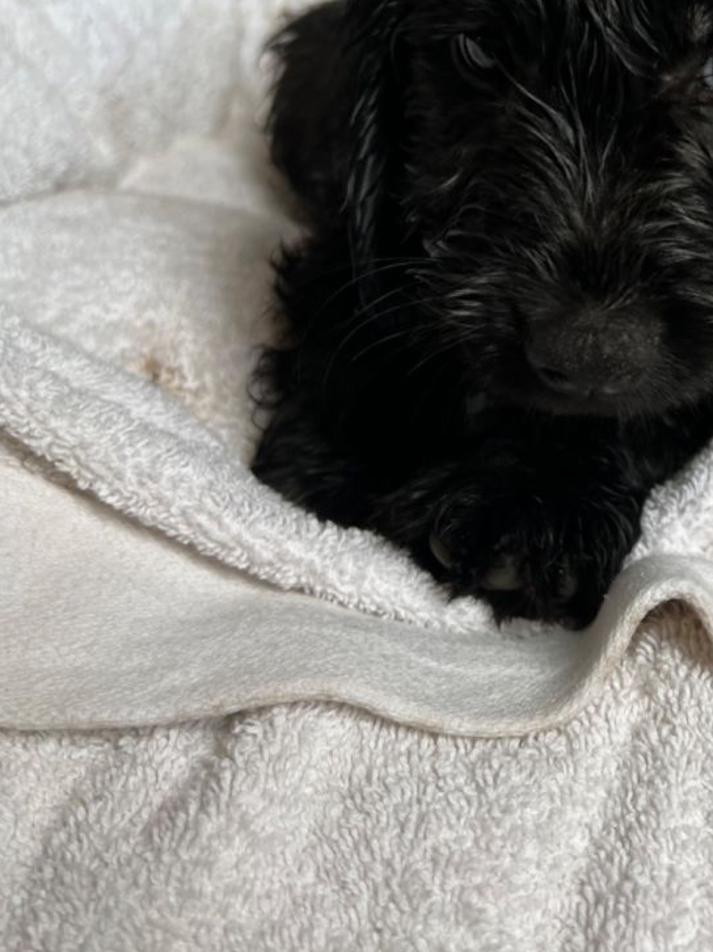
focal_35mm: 43
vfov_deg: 42.7
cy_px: 257
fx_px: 1182
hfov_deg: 32.6
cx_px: 581
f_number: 1.5
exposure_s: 1/242
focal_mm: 5.7
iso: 40
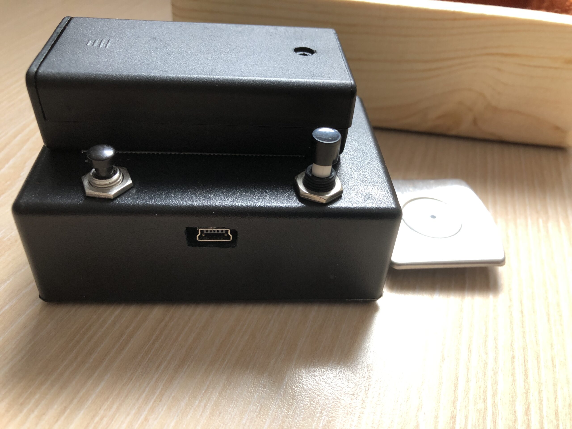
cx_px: 286
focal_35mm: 28
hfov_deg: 63.4
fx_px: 463
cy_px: 214
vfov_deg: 49.7
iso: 40
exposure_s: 1/24
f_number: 1.8
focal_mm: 3.99
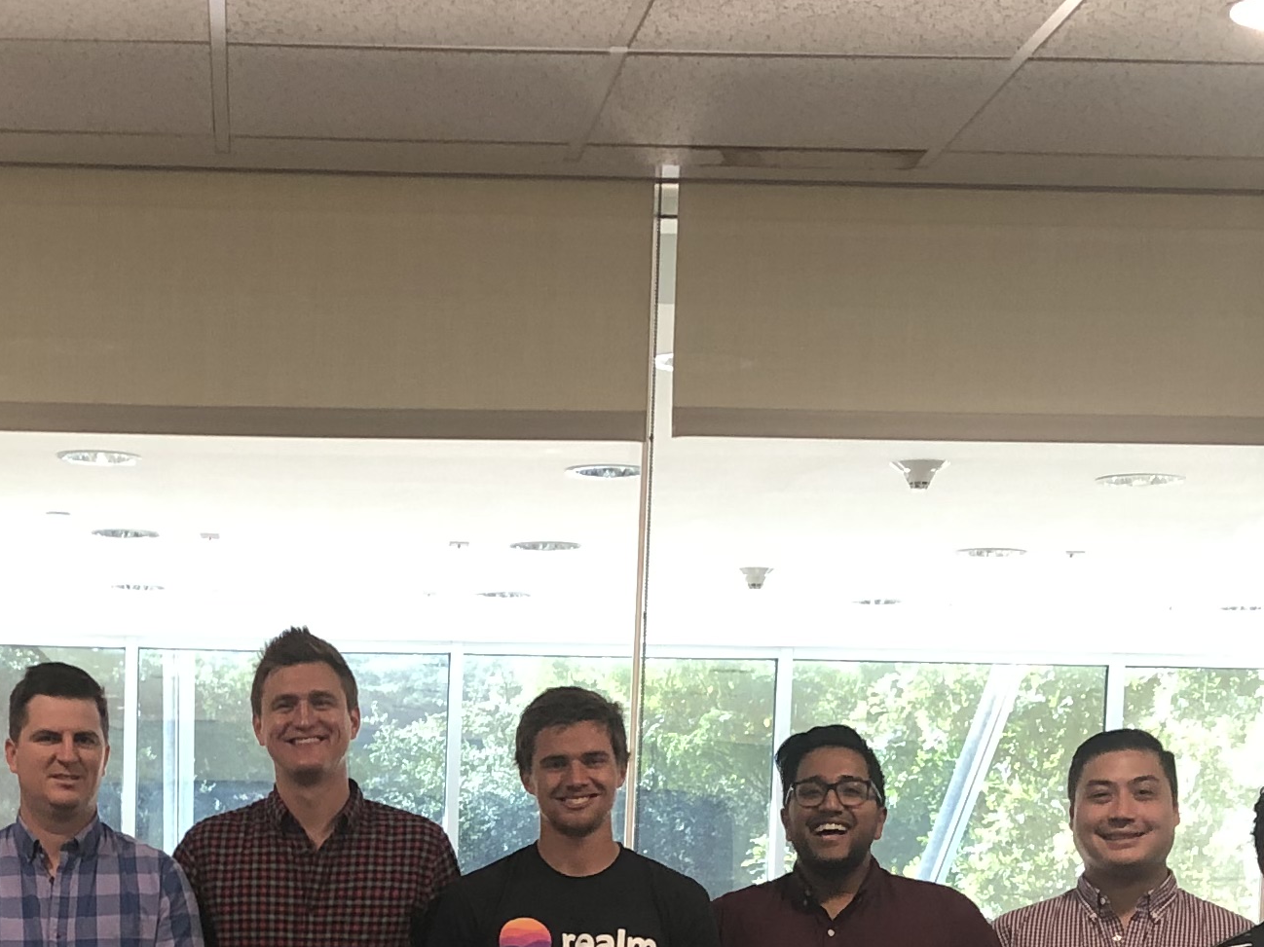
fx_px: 3176
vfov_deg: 16.2
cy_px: 1174
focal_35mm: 87
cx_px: 204
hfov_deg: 22.1
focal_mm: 4
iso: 40
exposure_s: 1/17
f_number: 1.8
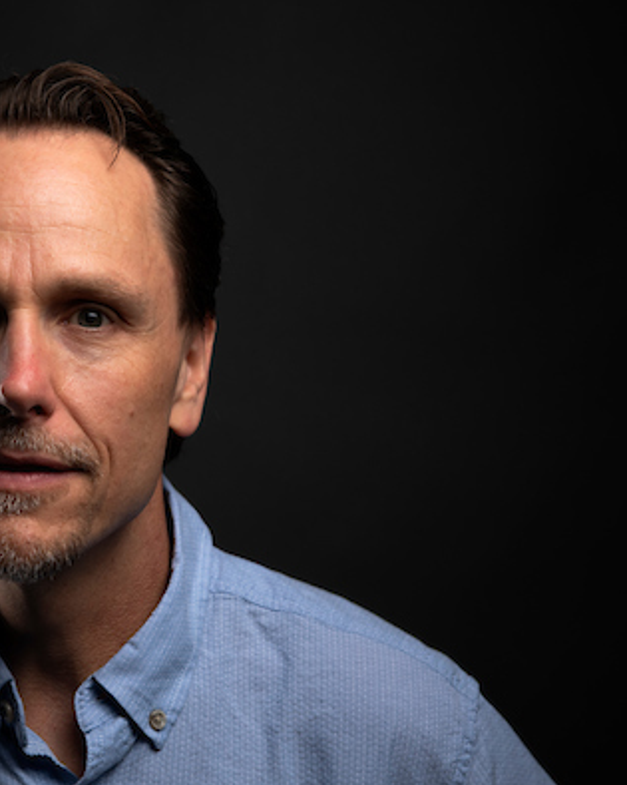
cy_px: 389
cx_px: 133
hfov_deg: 15.3
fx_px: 2320
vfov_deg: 19.2
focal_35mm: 100
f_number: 8
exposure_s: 1/200
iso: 200
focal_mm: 70
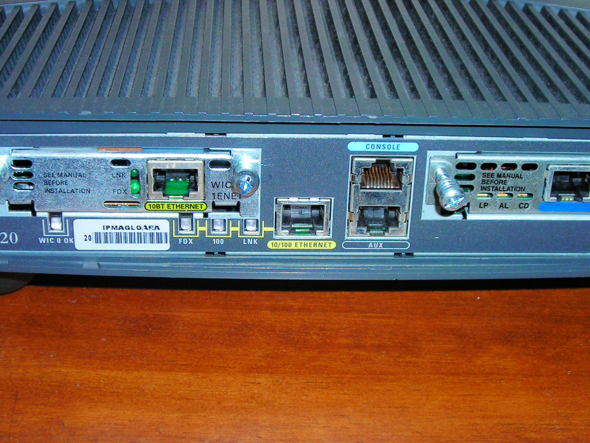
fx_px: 1057
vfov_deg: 23.7
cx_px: 305
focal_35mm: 62
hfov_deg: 31.2
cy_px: 215
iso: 50
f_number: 6.6
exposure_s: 1/60.1
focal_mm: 6.8
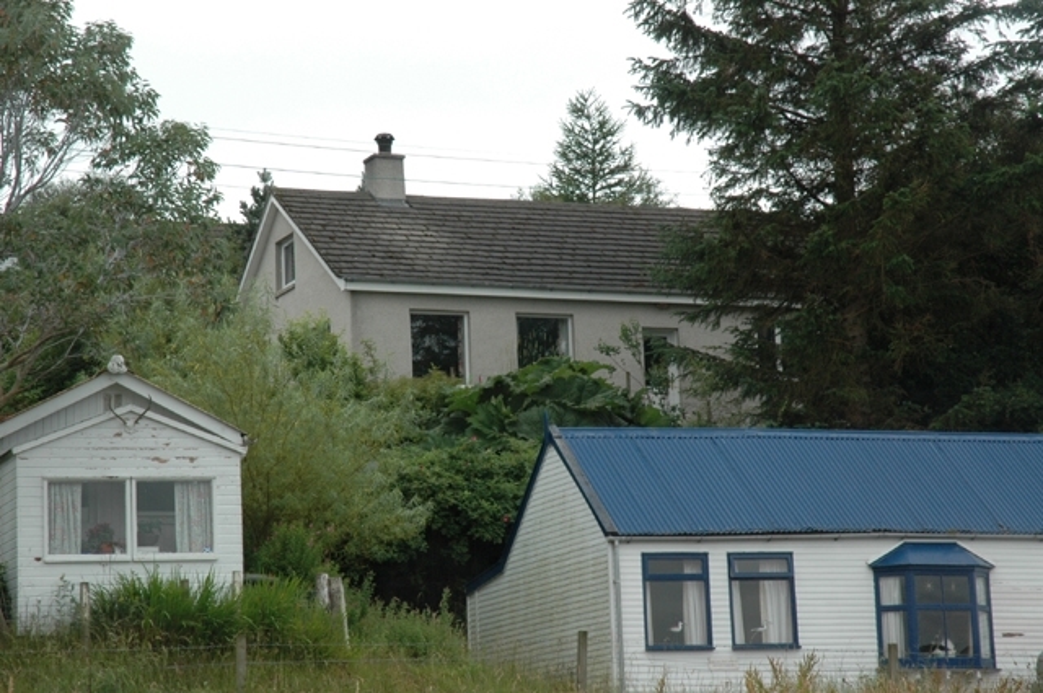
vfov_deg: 13.0
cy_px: 346
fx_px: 3038
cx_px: 522
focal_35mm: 105
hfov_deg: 19.5
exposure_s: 1/50
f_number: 16
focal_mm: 70
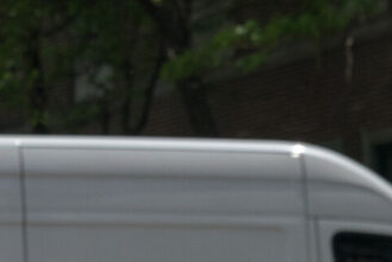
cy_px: 458
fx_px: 3301
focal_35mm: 303
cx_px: -577
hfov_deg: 6.4
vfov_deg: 4.5
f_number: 6.3
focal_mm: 49
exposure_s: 1/800
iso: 250
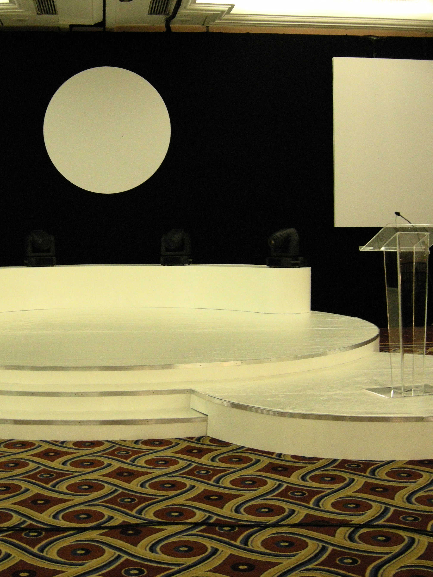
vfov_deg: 38.9
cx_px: 186
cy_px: 286
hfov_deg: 29.6
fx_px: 817
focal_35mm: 49
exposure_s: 1/8
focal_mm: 7.5
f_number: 2.7
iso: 439
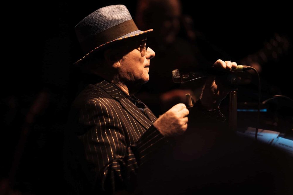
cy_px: 98
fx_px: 1628
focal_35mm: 200
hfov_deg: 10.3
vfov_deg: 6.9
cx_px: 146
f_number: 2.8
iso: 800
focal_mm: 200
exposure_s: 1/250
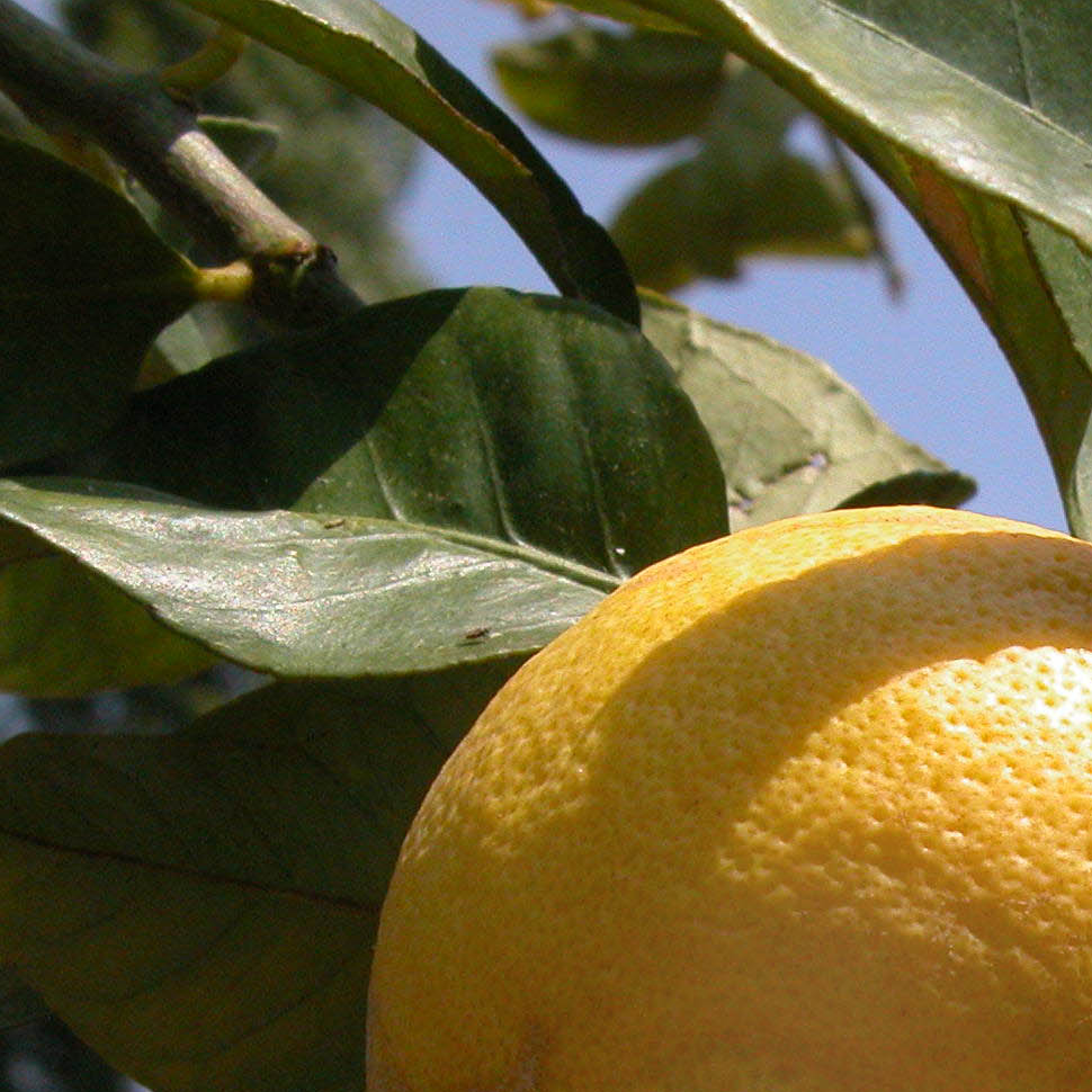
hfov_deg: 10.7
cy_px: 1044
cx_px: 1306
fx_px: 5746
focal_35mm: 161
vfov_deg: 10.8
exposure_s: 1/835
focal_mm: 17.8
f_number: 7.4
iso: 200
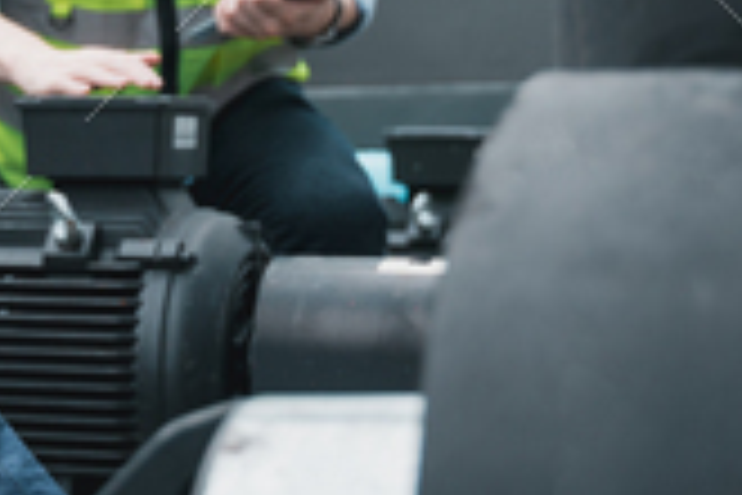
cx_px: -234
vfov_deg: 9.3
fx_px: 2999
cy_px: -45
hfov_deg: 13.6
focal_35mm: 146
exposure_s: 1/640
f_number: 2.8
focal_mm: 40.7
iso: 250
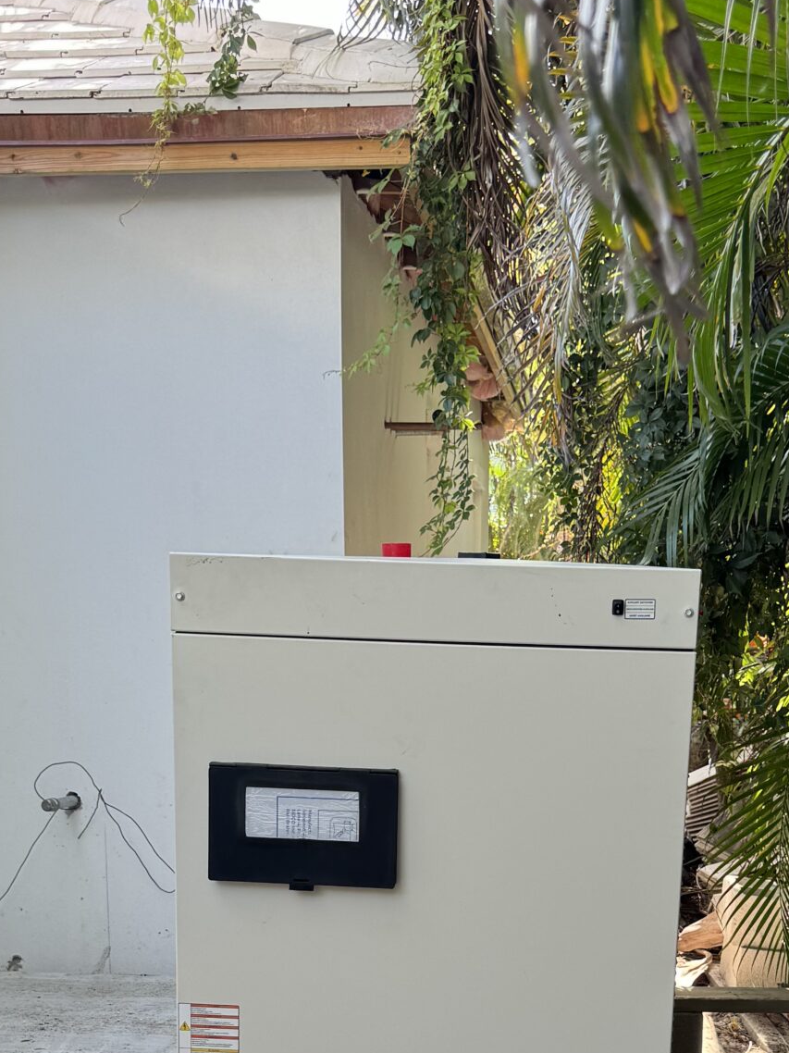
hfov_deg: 27.0
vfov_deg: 33.5
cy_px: 963
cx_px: 466
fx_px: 1642
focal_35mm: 54
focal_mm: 6.76
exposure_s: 1/196
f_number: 1.78
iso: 64
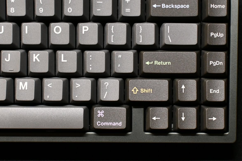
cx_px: 140
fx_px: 484
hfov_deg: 28.0
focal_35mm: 72
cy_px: 69
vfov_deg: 18.9
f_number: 5
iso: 2000
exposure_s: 1/80
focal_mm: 35
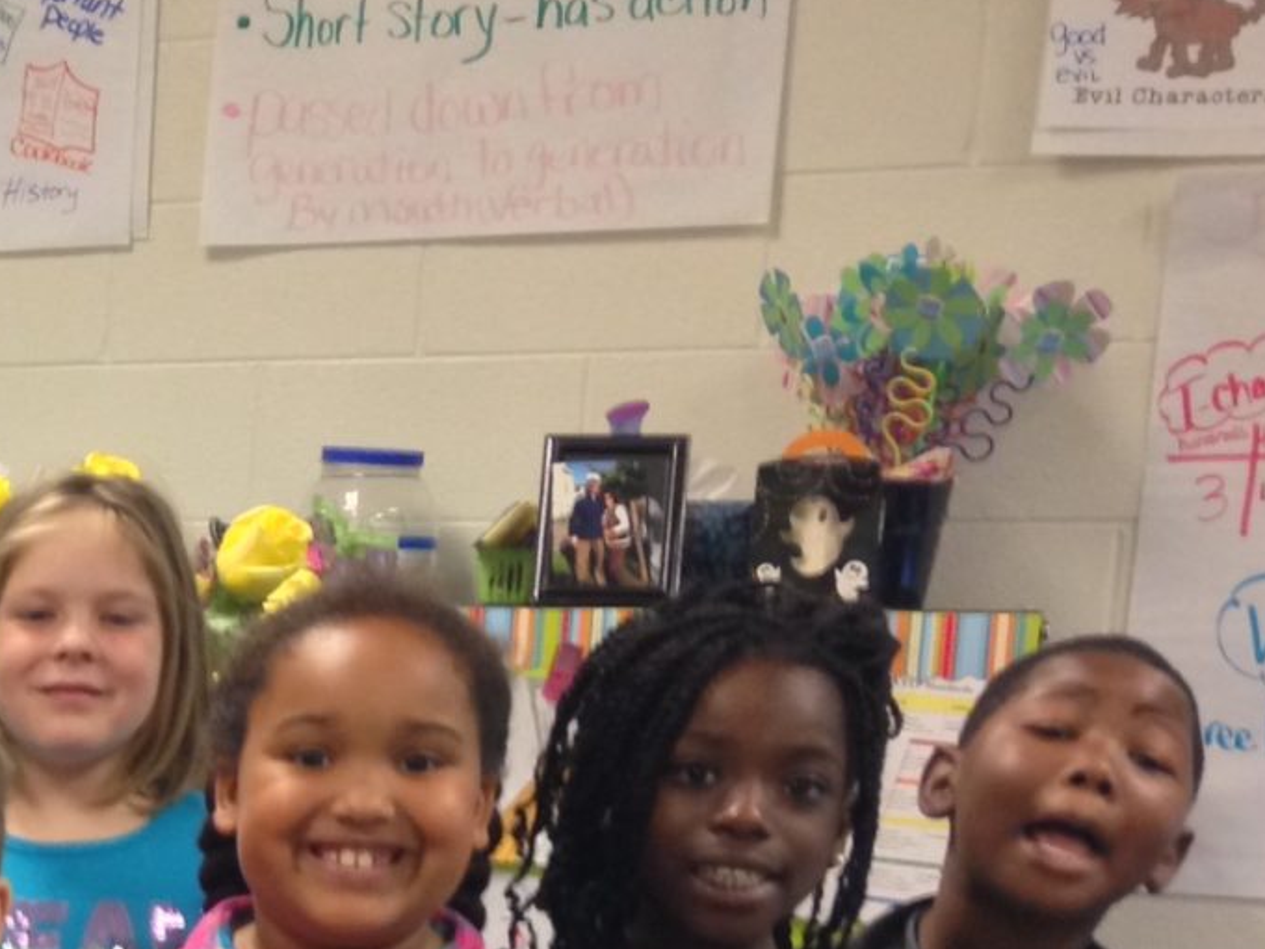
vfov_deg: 15.4
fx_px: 3399
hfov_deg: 19.2
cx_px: -466
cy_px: 1116
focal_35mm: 93
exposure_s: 1/20
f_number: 2.4
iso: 200
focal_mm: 4.12
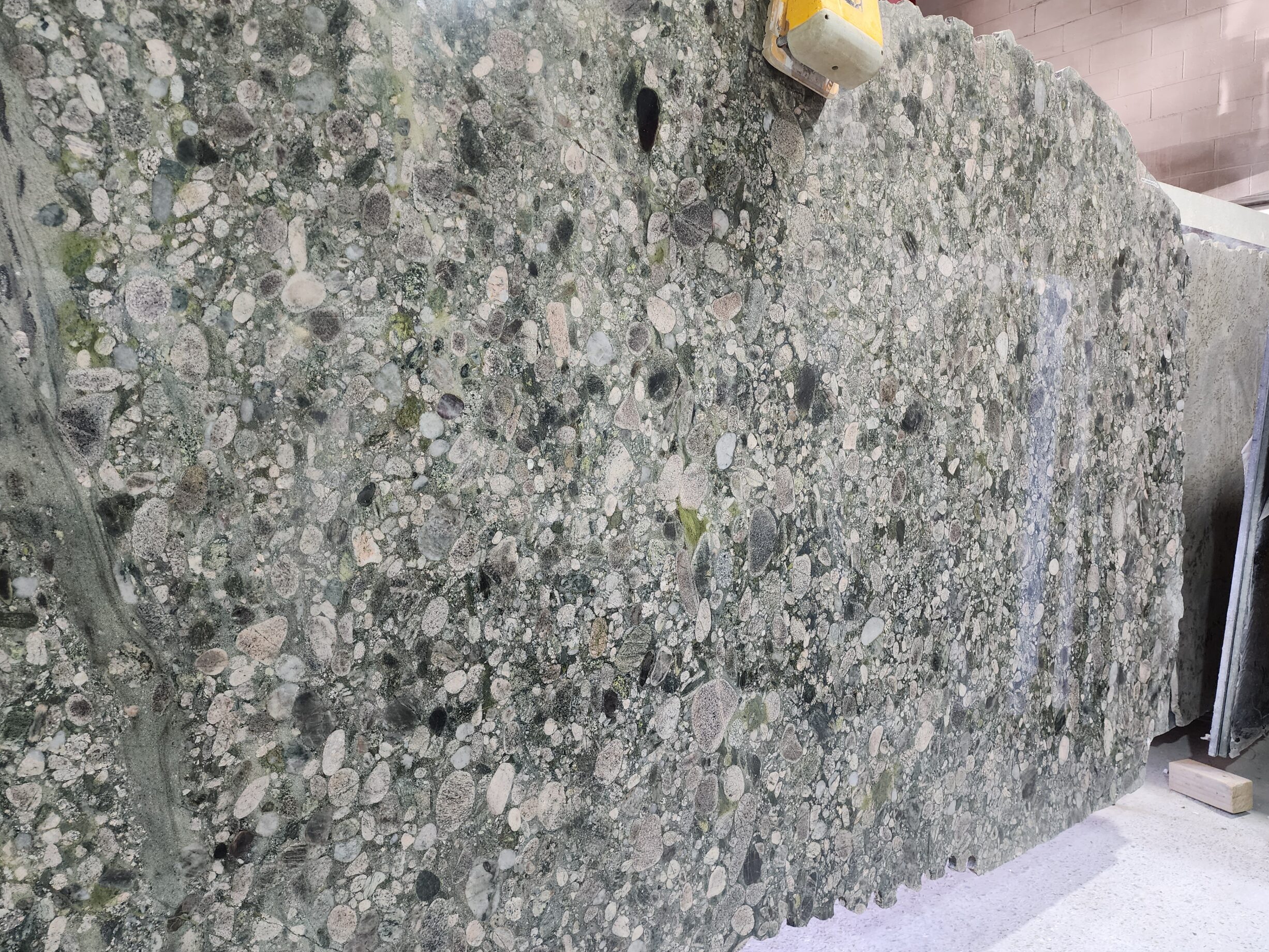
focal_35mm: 24
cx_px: 621
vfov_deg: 56.8
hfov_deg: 71.6
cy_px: 480
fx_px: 880
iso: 320
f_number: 1.8
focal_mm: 6.4
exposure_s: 1/100
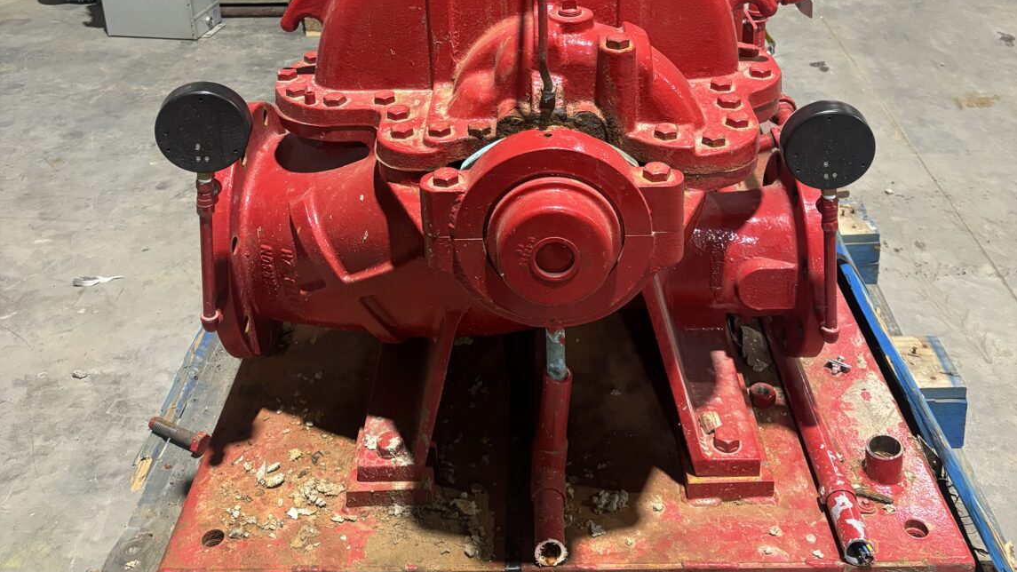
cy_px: 39
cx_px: 511
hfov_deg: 52.8
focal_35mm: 38
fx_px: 1025
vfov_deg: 29.7
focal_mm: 5.96
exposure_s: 1/60
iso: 400
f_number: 1.6
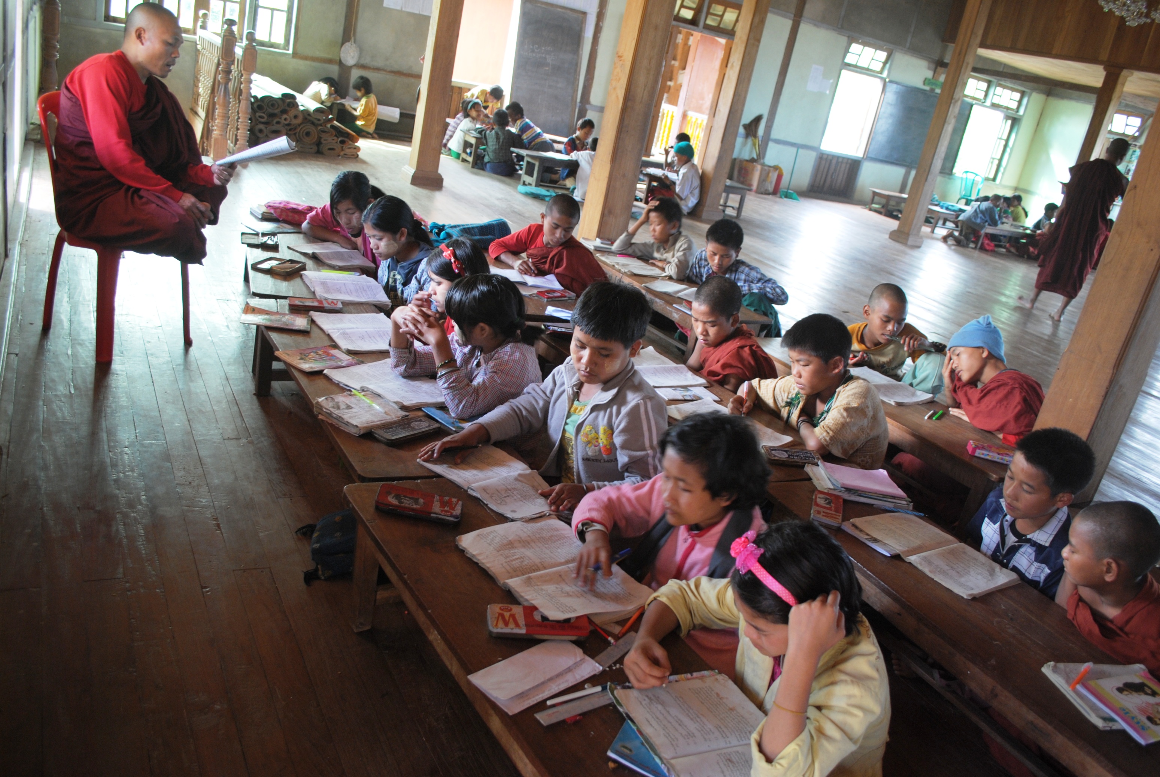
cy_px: 388
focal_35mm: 27
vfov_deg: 48.1
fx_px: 871
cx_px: 580
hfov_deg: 67.3
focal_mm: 18
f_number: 3.5
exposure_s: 1/20
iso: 200
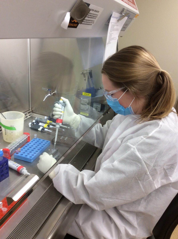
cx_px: 89
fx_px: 220
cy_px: 120
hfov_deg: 44.1
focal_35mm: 32
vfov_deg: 56.9
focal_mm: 3.3
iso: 40
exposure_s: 1/30
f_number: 2.4
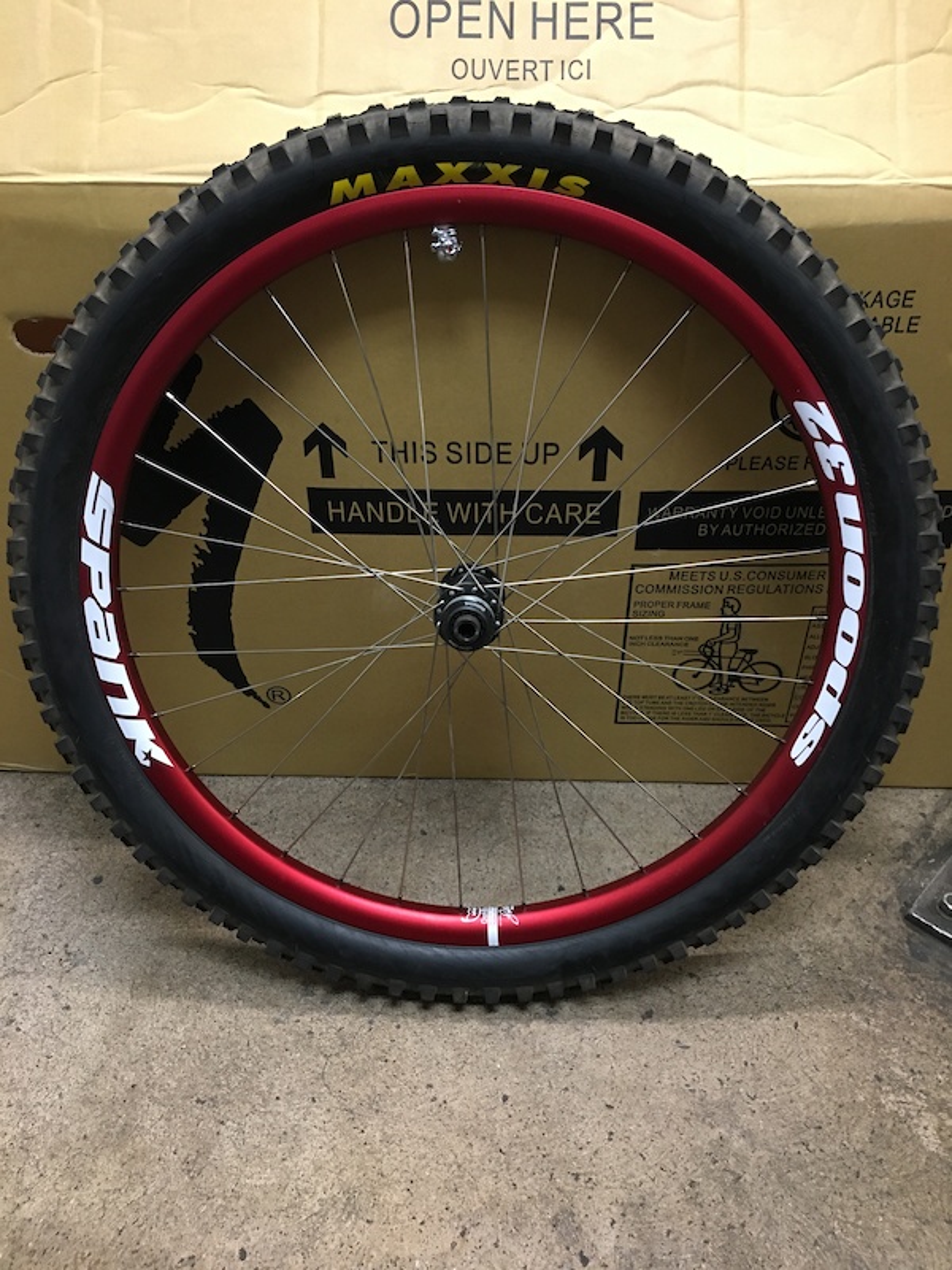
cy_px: 635
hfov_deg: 48.2
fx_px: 1063
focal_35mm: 29
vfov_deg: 61.7
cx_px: 476
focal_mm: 4.15
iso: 125
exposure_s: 1/30
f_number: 2.2
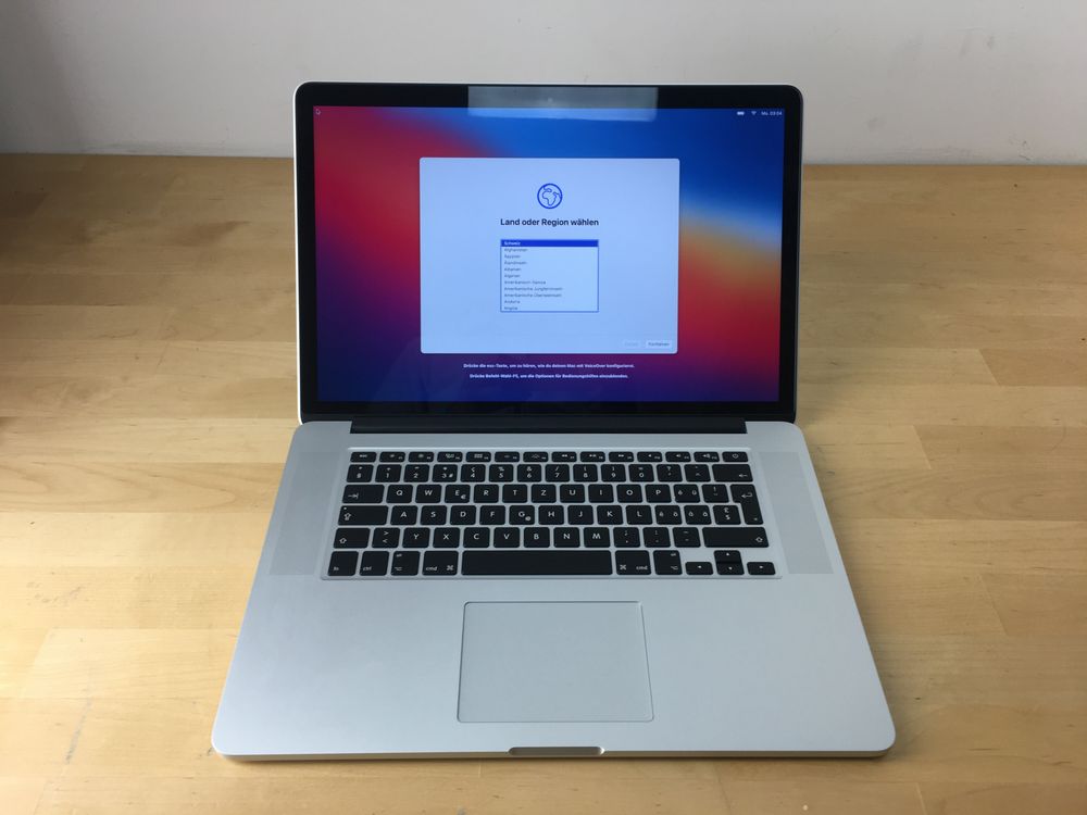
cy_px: 408
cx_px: 544
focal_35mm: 29
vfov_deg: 48.2
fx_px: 911
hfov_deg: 61.7
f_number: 2.2
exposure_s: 1/50
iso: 32
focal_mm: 4.15
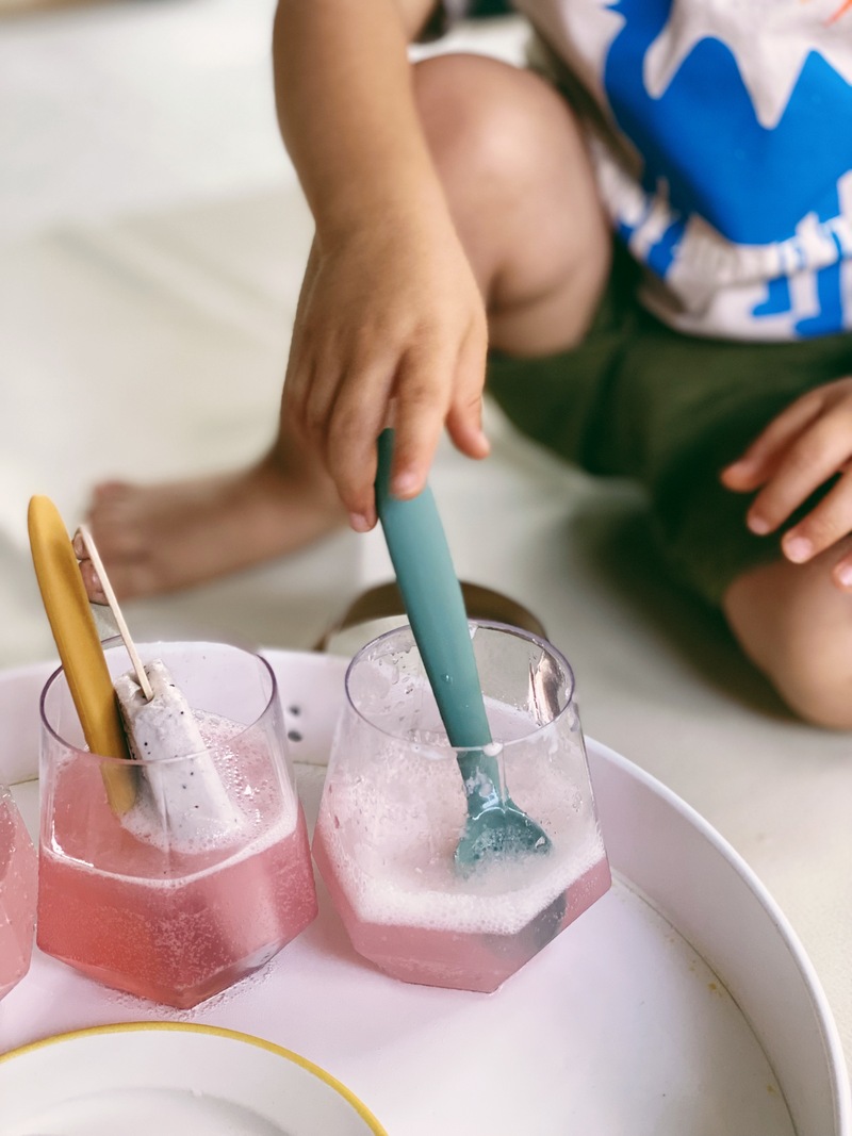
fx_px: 1707
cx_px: 426
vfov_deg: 36.8
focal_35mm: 52
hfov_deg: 28.0
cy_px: 568
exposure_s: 1/40
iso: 160
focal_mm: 6
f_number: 2
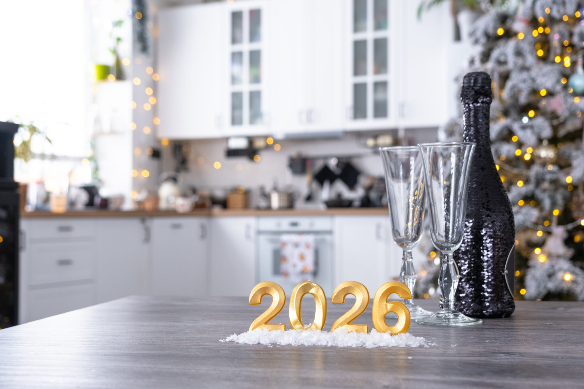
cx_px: 292
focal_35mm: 49
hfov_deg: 40.3
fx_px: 795
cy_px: 194
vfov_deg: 27.5
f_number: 4
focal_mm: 32.5
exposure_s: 1/15
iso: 250
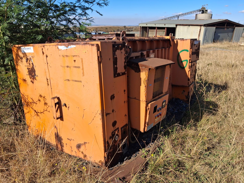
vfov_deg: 54.9
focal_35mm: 25
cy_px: 92
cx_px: 122
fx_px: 176
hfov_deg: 69.4
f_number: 1.8
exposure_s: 1/1172
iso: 25
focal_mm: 4.69
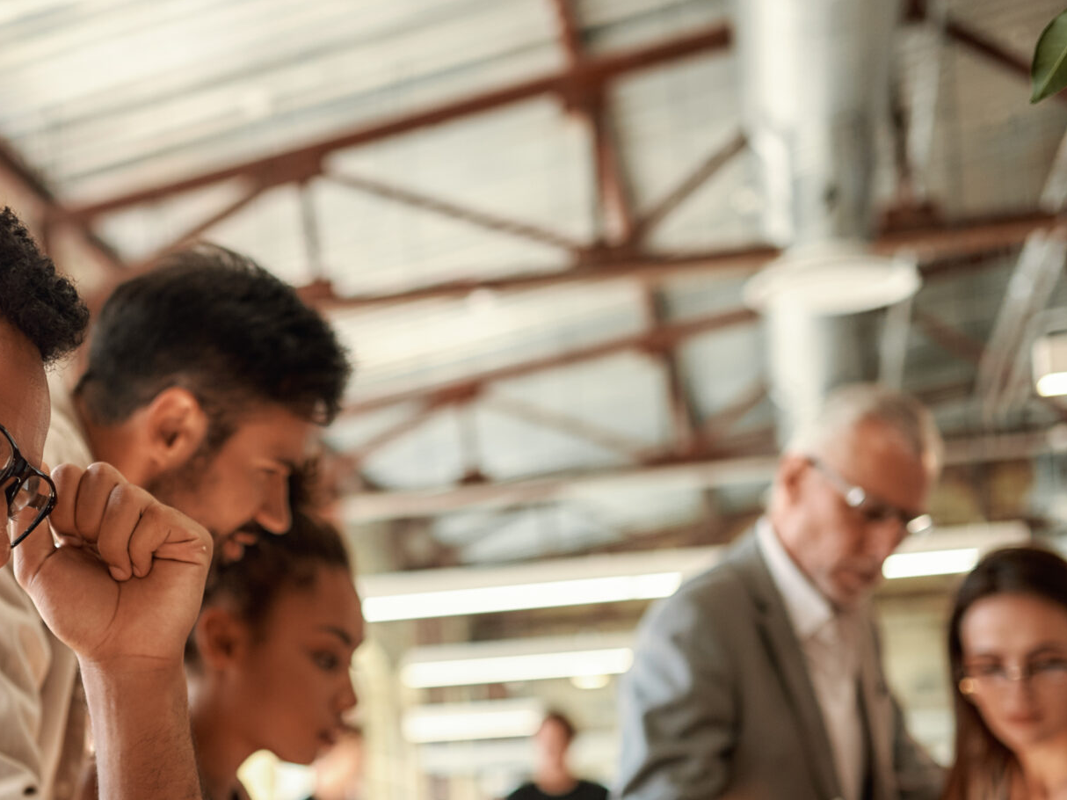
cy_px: 721
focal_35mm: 71
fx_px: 2188
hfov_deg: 26.9
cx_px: 207
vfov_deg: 20.3
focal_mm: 35
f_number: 2
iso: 320
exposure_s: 1/250
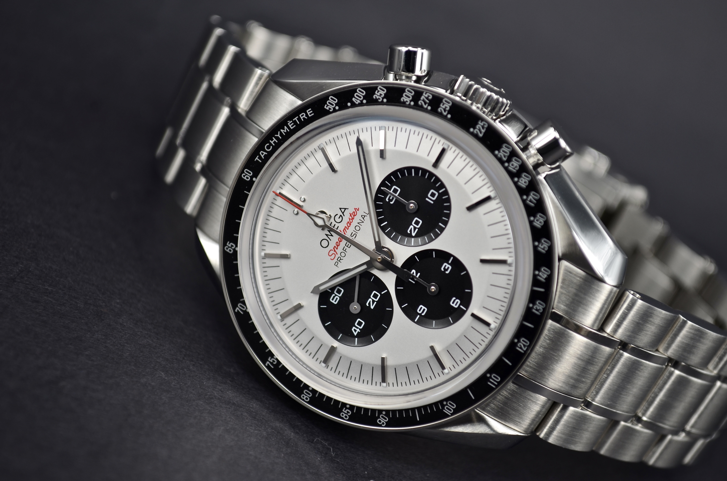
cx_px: 364
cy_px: 240
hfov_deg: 27.0
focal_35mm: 75
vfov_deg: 18.1
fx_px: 1511
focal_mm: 50
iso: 140
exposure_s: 1/20
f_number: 7.1
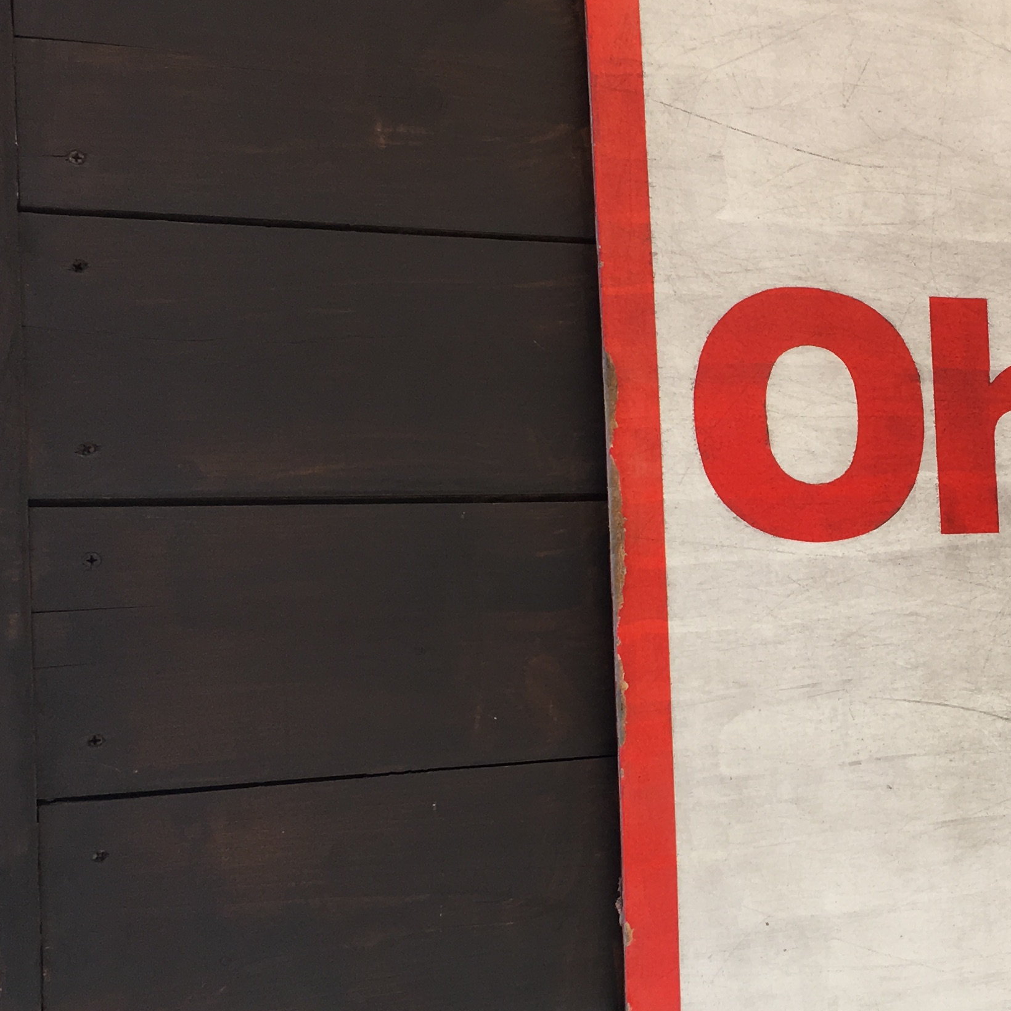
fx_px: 2082
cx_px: 957
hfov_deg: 26.2
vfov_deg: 27.3
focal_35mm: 63
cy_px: 516
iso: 25
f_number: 2.2
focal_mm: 4.15
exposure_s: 1/299
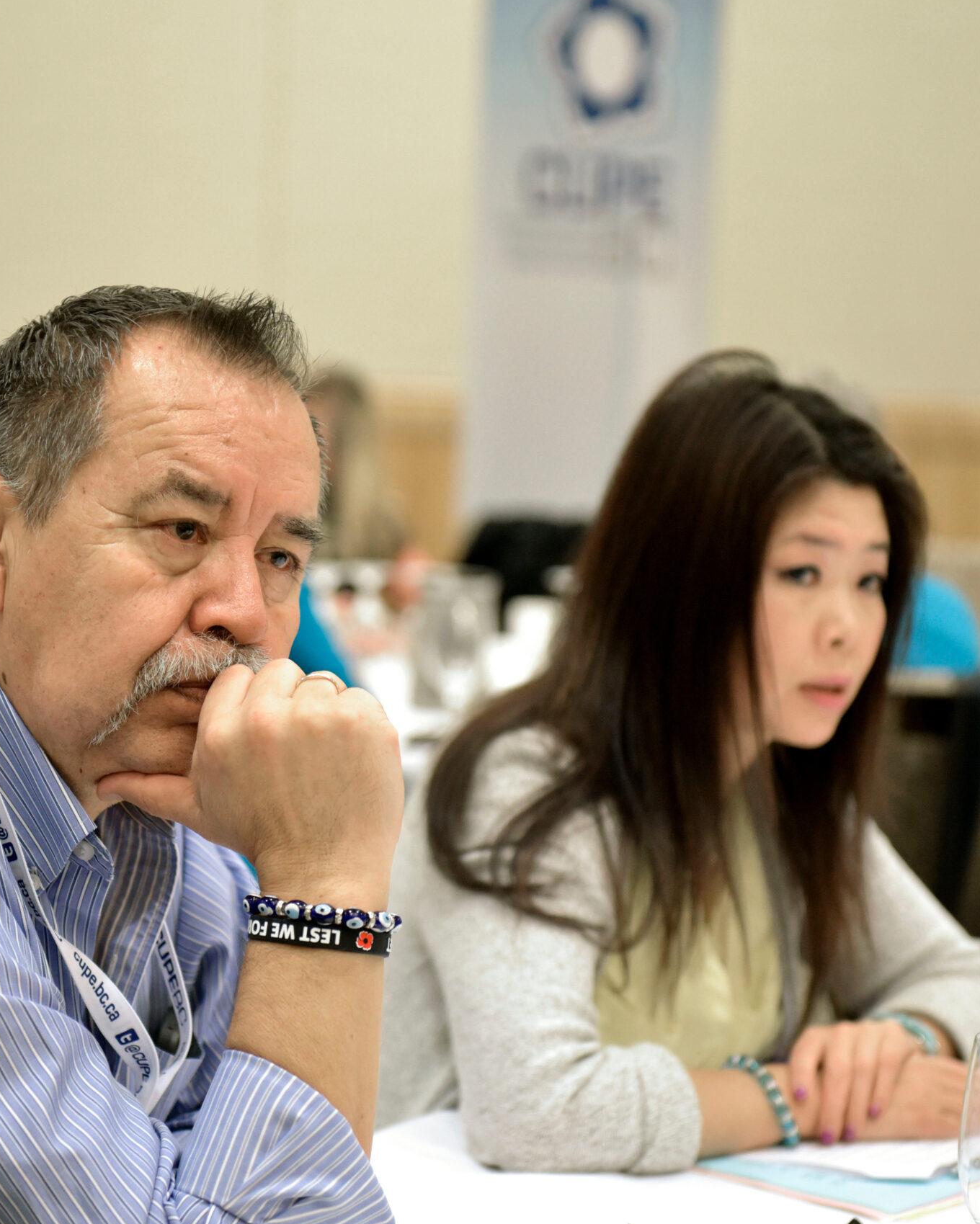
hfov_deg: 15.5
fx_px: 3588
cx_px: 404
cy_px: 611
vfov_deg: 19.4
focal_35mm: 99
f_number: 3.2
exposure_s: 1/100
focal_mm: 70
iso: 4000
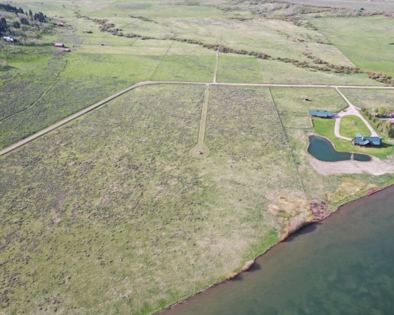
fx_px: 373
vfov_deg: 45.8
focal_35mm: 32
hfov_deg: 55.6
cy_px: 158
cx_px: 185
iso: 100
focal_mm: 10.26
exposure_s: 1/240
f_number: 5
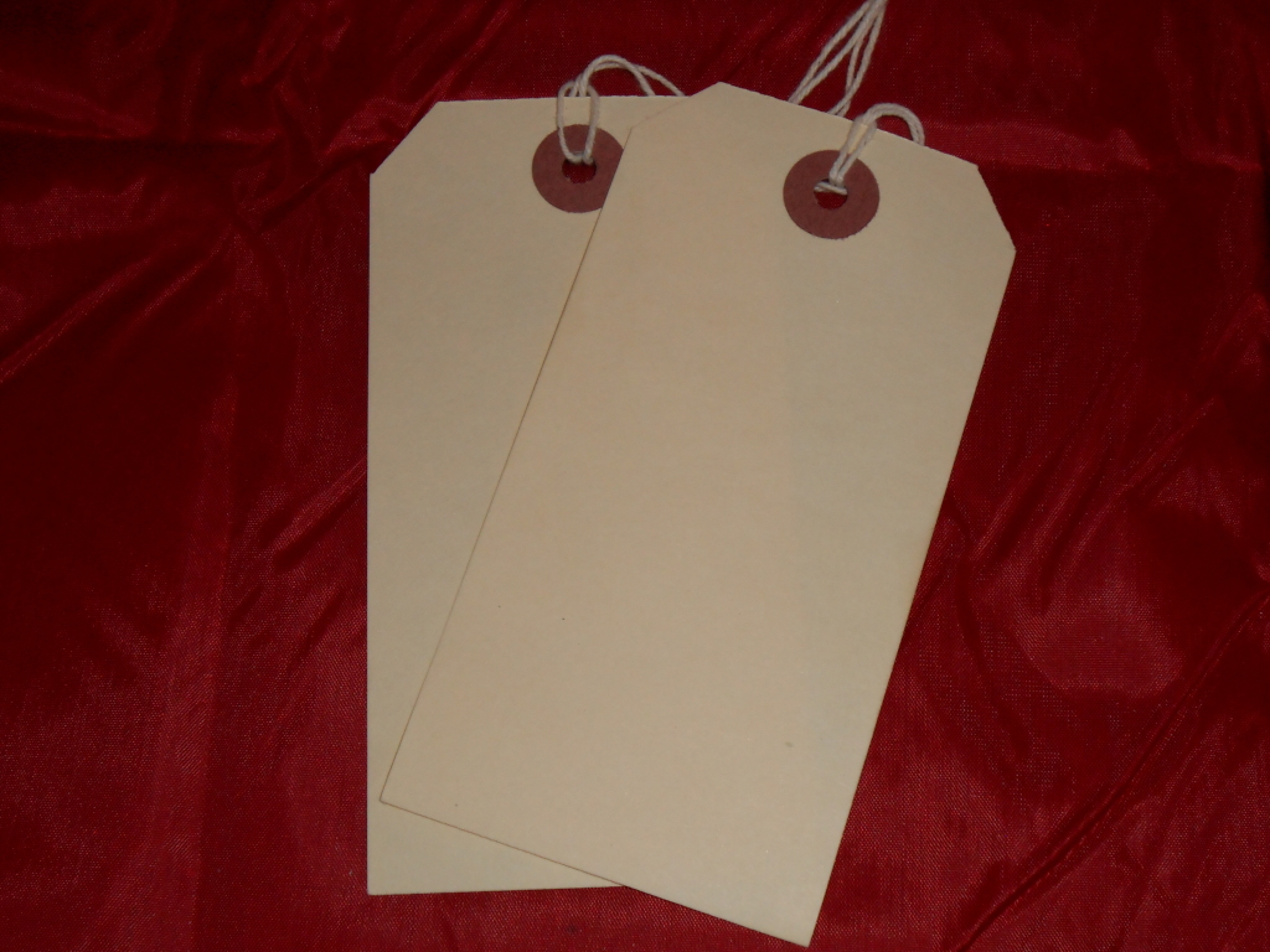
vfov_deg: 26.1
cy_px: 476
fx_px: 2055
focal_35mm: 56
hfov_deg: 34.3
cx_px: 635
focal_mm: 10
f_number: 16.4
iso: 200
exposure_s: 1/60
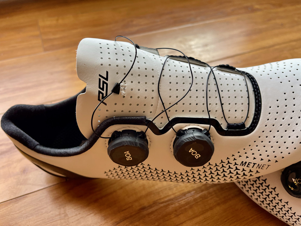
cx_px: 150
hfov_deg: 69.4
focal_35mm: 25
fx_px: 217
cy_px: 113
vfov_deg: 54.9
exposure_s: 1/104
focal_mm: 5.1
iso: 125
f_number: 1.6
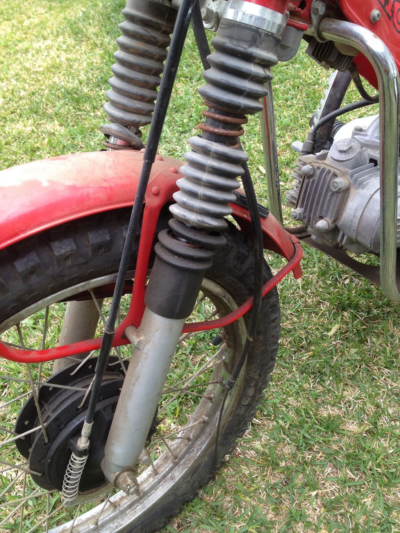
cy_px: 266
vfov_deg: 52.6
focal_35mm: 35
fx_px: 539
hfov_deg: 40.7
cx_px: 200
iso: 80
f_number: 2.4
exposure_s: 1/120
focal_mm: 4.28
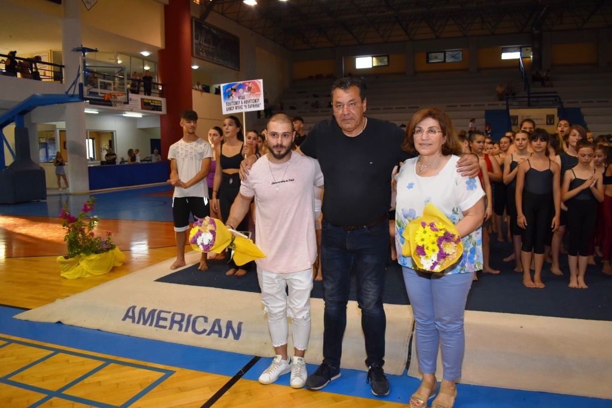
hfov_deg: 67.4
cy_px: 204
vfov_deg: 47.9
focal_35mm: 27
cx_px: 306
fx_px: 459
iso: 800
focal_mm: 18
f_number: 4.5
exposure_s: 1/160
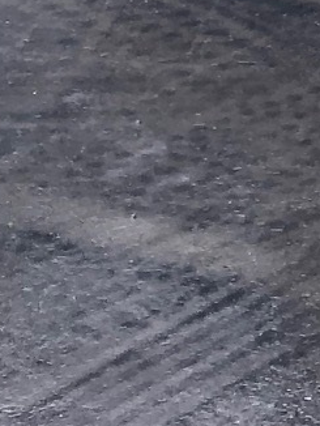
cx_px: 916
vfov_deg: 9.4
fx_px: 2130
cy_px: -788
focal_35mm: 173
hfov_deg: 7.6
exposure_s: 1/120
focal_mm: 4
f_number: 1.8
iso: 32
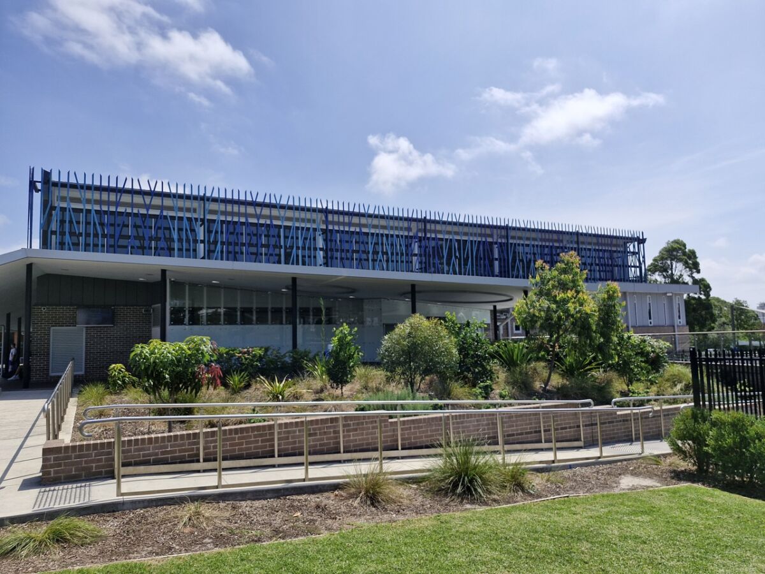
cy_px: 287
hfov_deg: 73.9
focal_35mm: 23
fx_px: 508
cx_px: 382
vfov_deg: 58.9
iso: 50
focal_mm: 5.54
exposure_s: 1/2840
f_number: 1.8
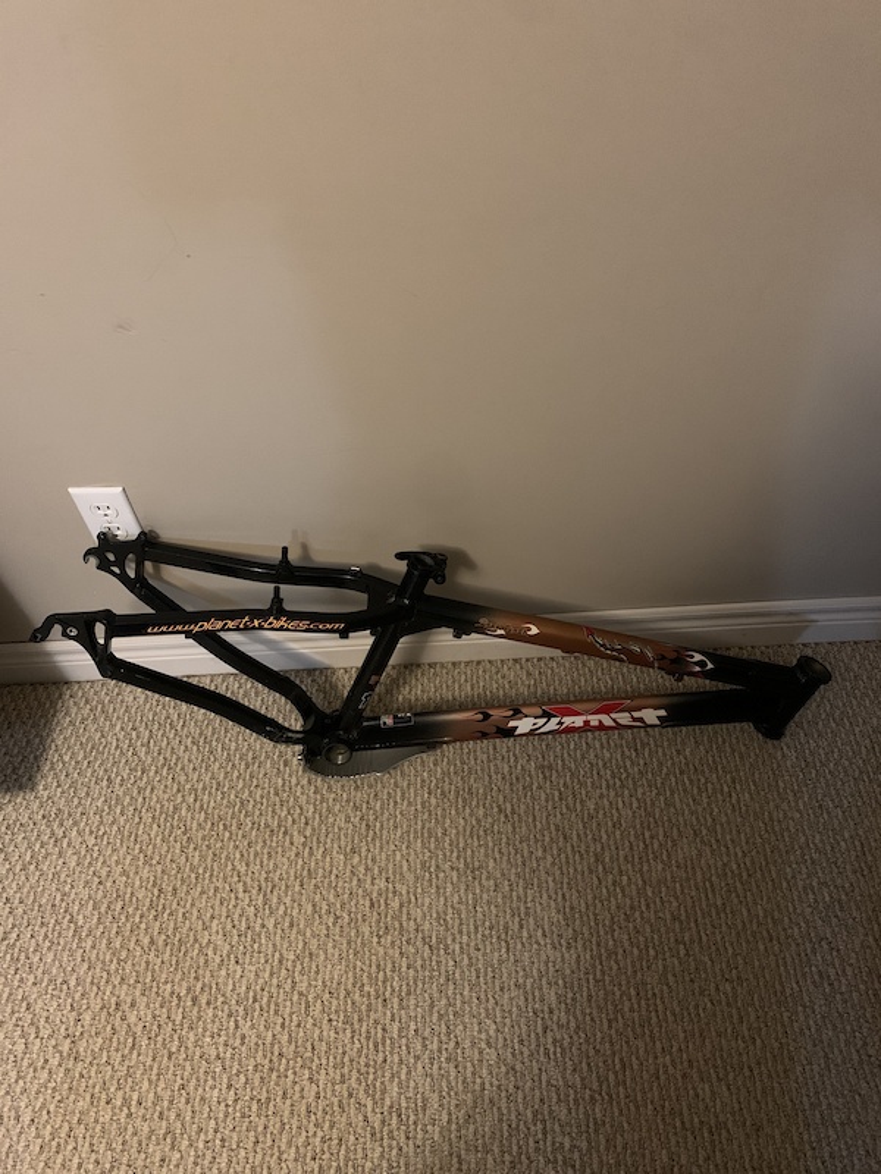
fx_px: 882
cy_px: 587
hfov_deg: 53.1
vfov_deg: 67.3
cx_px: 440
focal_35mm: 26
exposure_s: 1/20
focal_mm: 4.25
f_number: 1.8
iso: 640
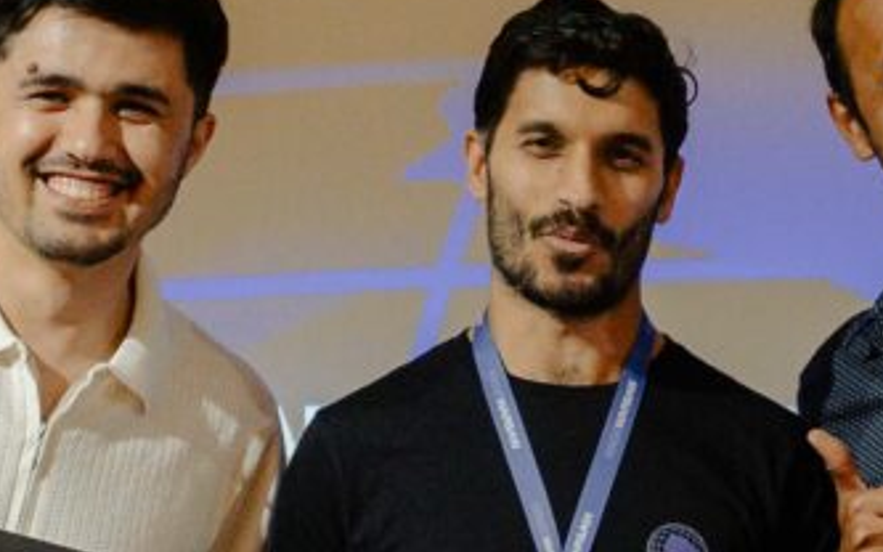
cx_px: 957
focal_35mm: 257
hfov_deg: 8.1
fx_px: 6191
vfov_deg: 5.1
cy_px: -165
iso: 12800
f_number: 4.5
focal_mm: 54.7
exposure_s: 1/400
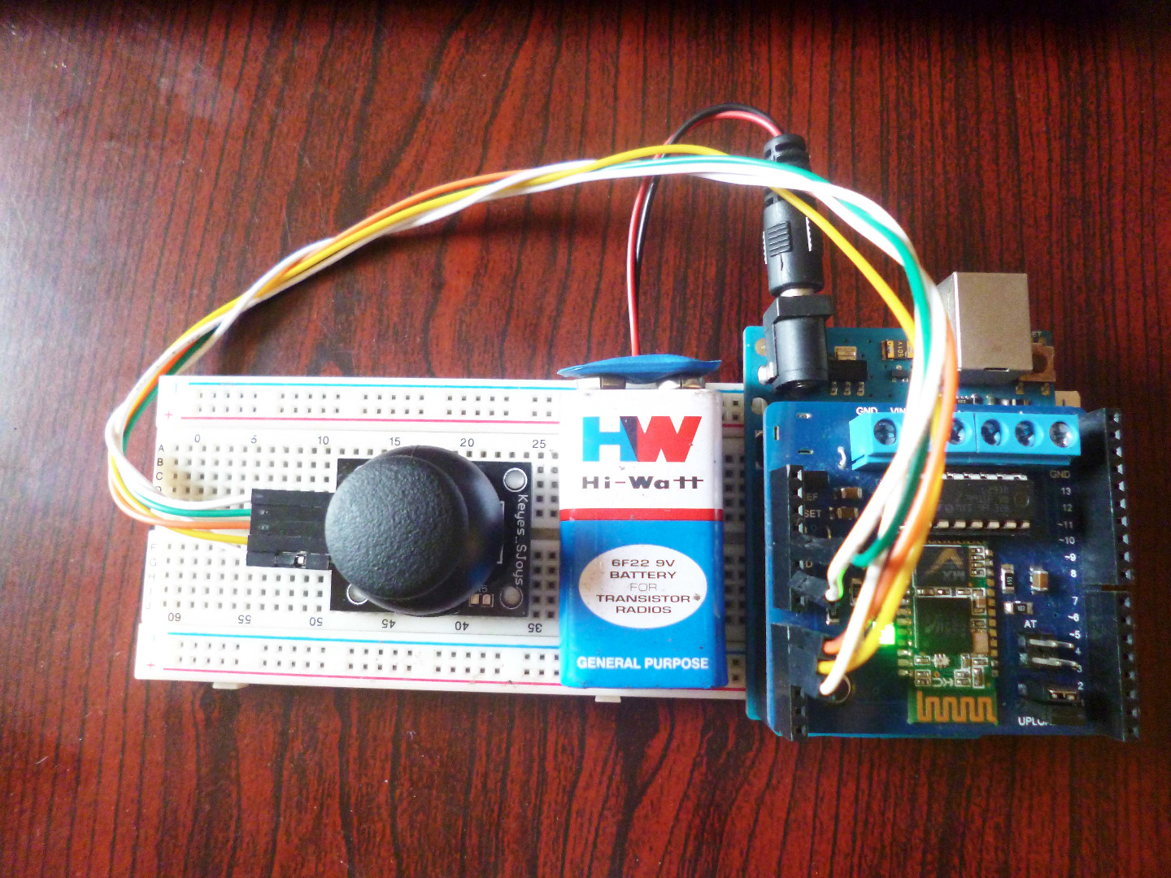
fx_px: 812
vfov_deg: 56.8
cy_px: 439
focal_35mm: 24
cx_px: 586
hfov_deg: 71.6
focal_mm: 4.3
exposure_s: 1/15
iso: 400
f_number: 2.5
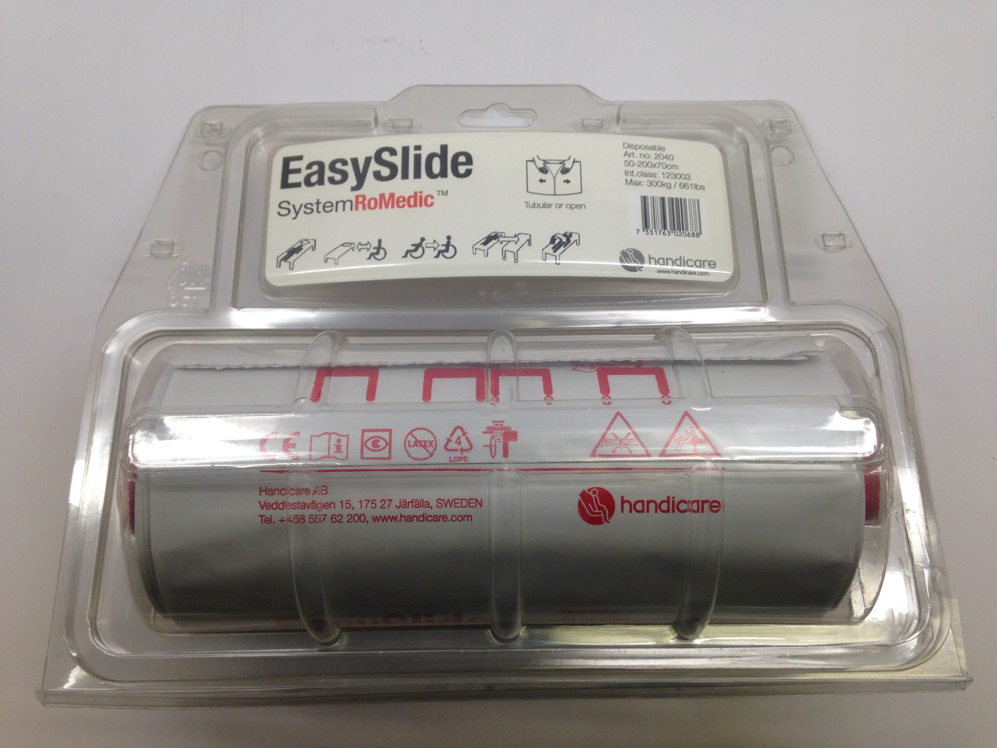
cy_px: 374
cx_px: 498
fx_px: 950
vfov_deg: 42.9
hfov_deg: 55.4
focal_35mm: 33
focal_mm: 4.12
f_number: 2.4
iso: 64
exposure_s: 1/60
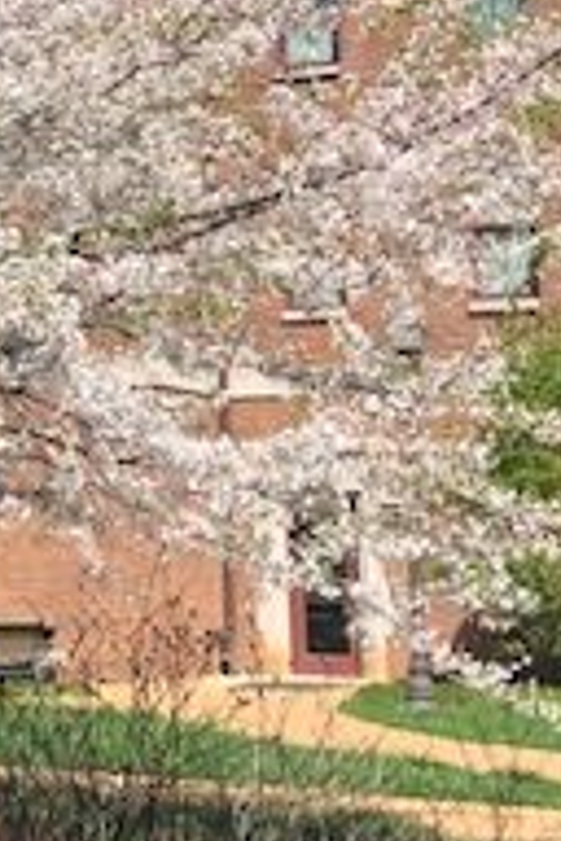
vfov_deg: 21.0
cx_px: -342
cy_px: 280
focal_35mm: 97
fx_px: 2267
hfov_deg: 13.1
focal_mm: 3.99
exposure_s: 1/1499
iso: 20
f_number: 1.8
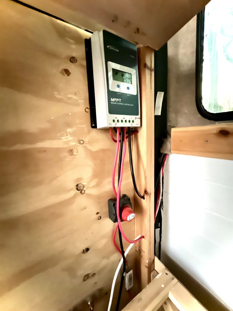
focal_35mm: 13
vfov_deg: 106.2
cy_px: 156
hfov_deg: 89.9
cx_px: 116
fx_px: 117
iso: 2500
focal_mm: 1.57
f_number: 1.8
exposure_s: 1/15
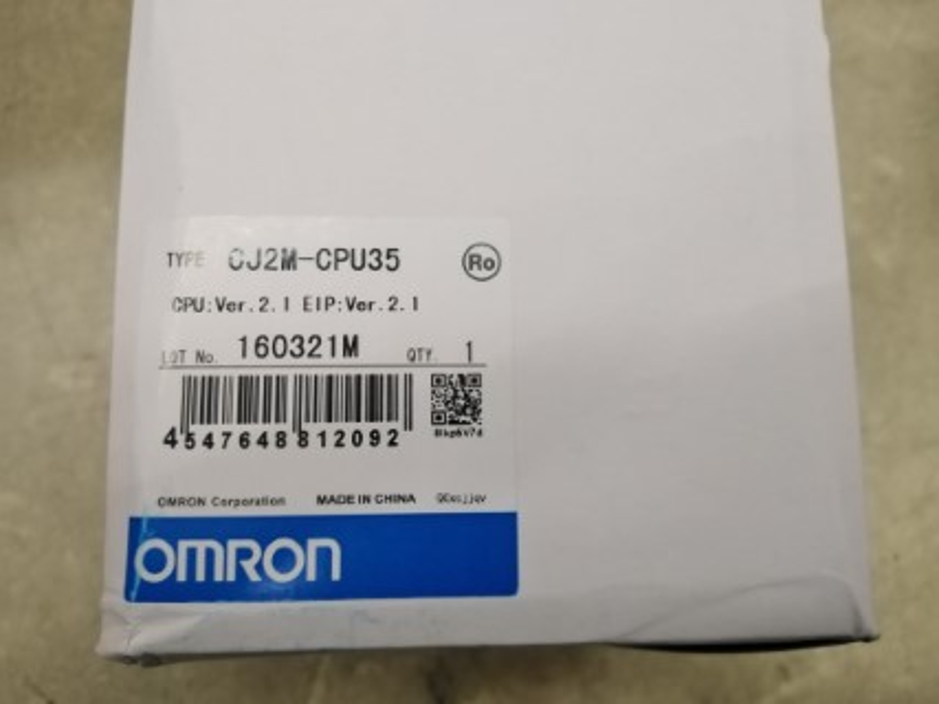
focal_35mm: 26
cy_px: 352
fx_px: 705
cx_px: 470
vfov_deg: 53.0
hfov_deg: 67.3
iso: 390
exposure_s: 1/33.3
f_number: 1.8
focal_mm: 3.59
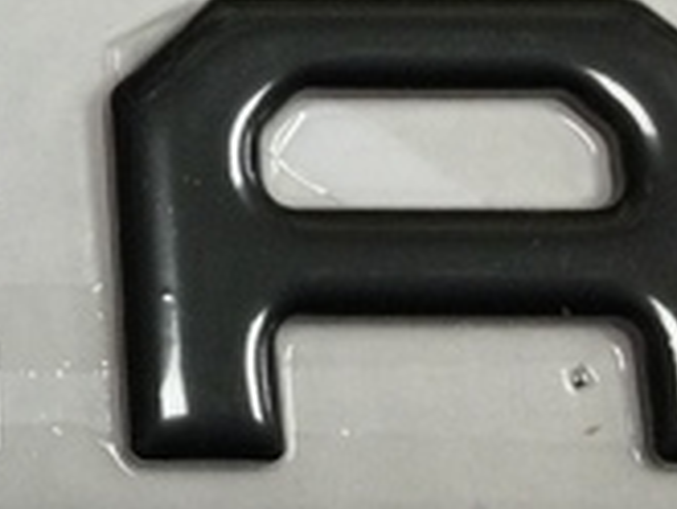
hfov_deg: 15.2
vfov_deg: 12.2
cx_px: -320
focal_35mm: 120
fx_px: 2349
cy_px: 25
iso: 40
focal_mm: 3.3
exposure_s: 1/30
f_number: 2.4
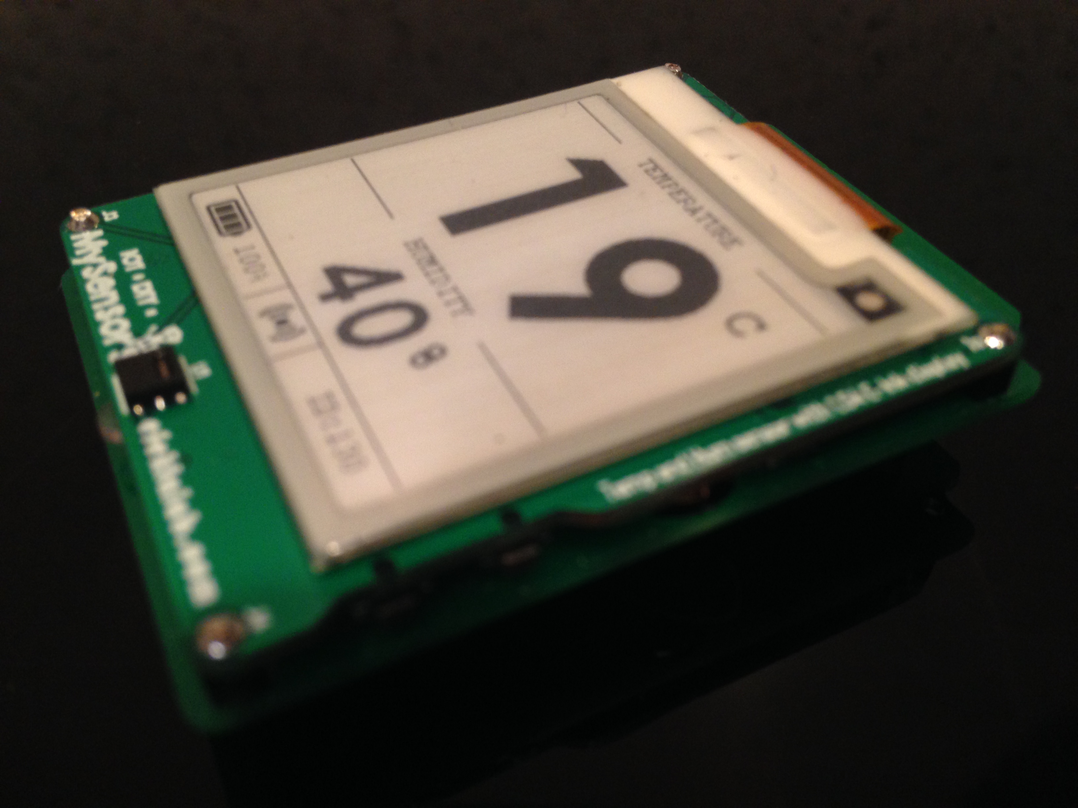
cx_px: 539
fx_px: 1028
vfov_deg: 42.9
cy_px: 404
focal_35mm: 33
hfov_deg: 55.4
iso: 160
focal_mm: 4.12
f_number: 2.4
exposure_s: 1/20
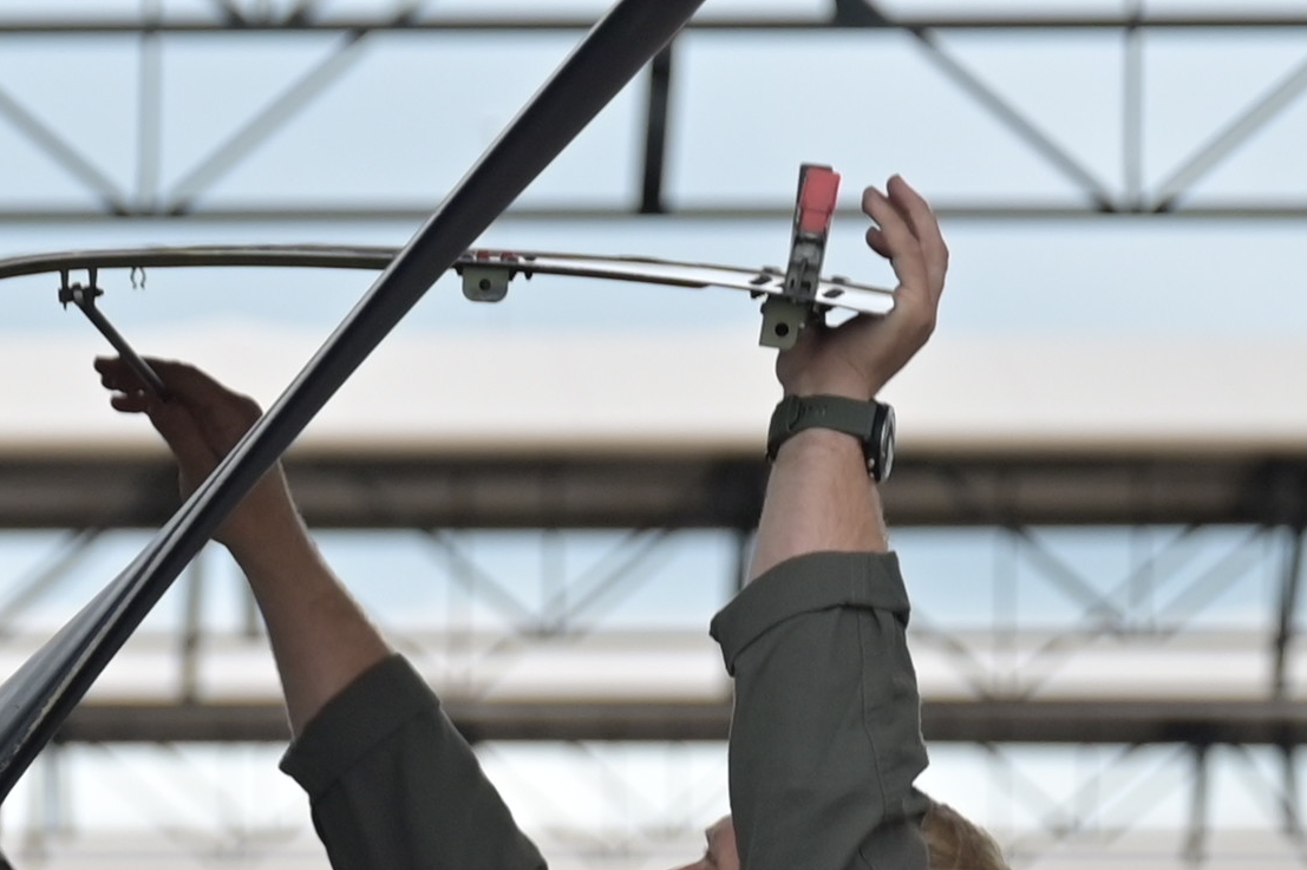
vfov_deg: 3.7
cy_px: 1692
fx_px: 13281
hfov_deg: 5.6
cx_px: -570
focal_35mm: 366
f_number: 2.8
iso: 320
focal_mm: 67
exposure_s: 1/2000
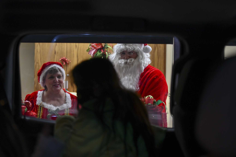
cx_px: 118
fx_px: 459
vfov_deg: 19.5
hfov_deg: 28.8
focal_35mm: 70
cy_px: 78
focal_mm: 70
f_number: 2.8
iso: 1600
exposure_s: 1/125
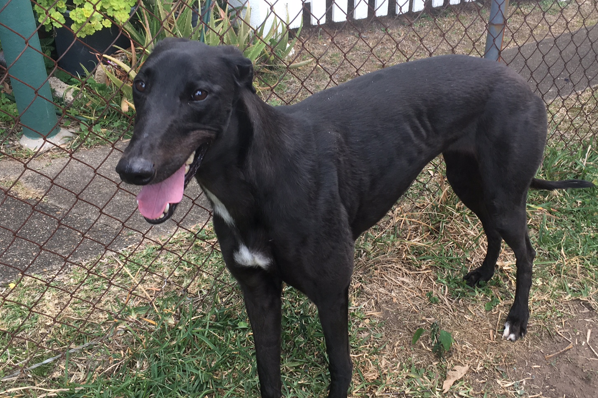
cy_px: 215
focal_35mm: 42
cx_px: 336
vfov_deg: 31.9
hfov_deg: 46.3
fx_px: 698
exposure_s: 1/100
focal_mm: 4.15
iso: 25
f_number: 2.2
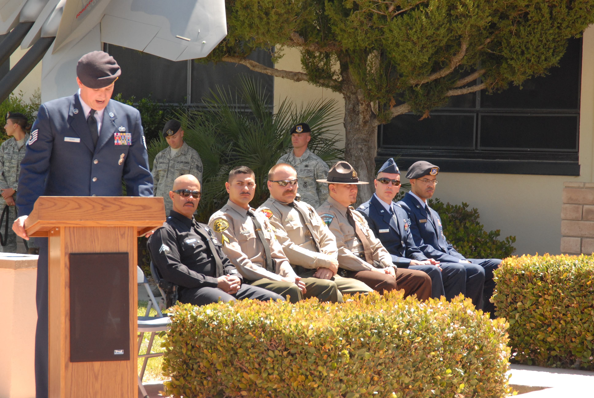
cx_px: 297
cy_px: 199
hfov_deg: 15.2
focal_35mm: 135
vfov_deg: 10.2
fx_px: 2230
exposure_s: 1/320
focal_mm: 90
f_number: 9
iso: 500
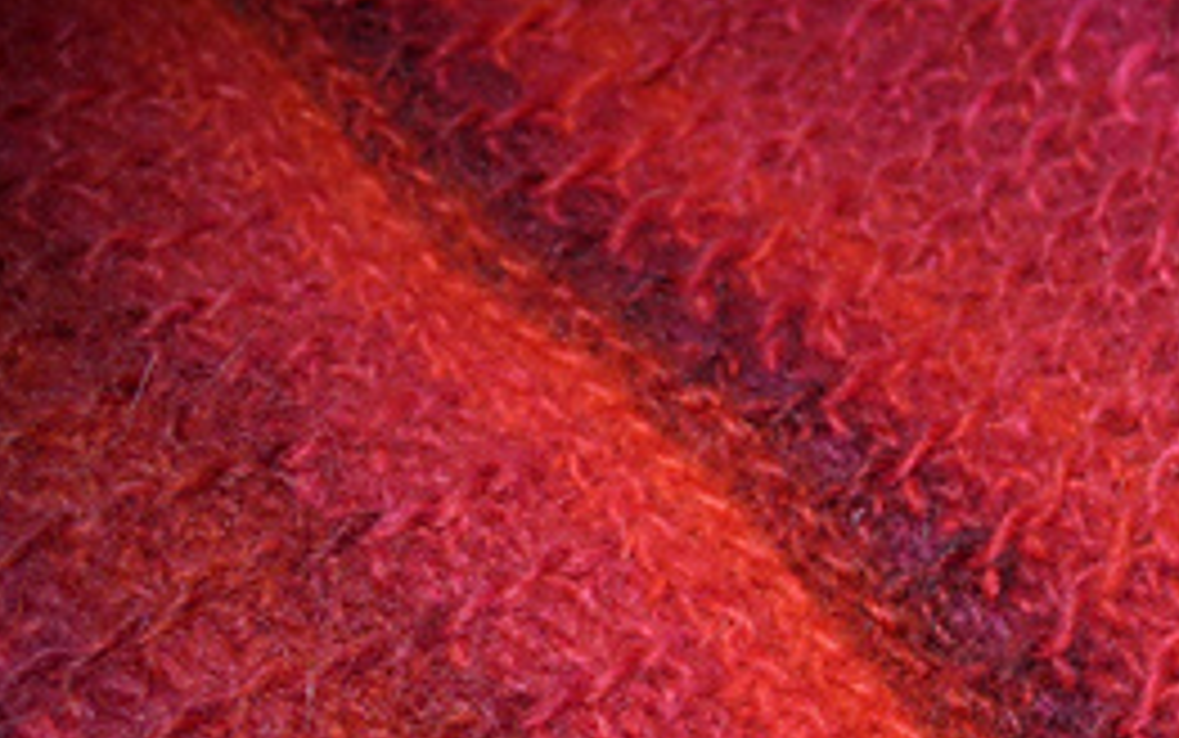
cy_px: 686
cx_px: 886
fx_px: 3311
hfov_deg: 20.0
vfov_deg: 12.6
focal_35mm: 103
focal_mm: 9.2
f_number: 3.2
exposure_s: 1/60
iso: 125
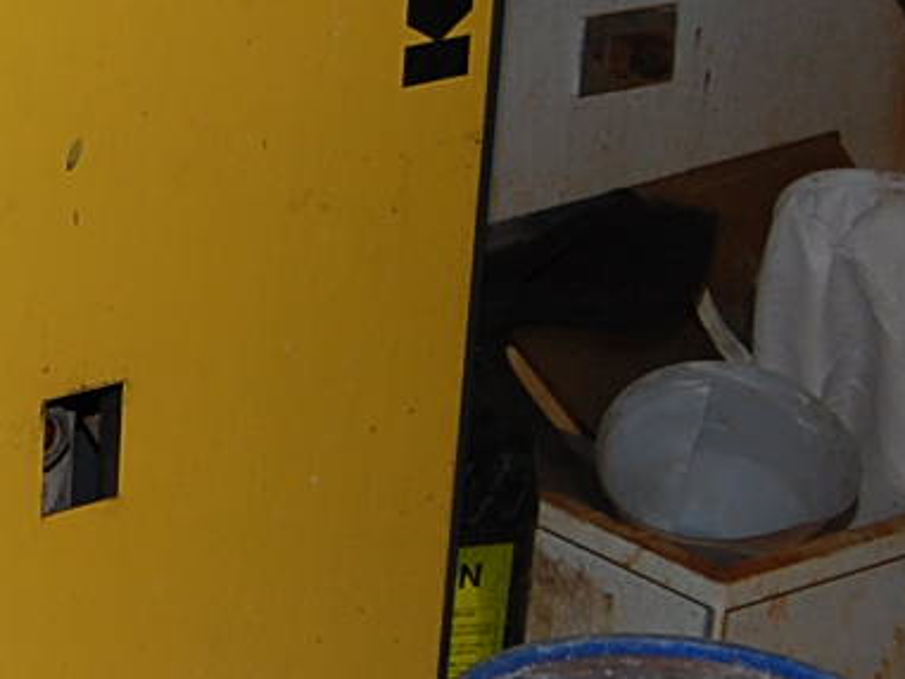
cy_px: 311
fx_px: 3269
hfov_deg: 14.8
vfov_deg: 11.9
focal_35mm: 125
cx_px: -399
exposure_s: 1/60
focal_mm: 22
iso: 400
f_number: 4
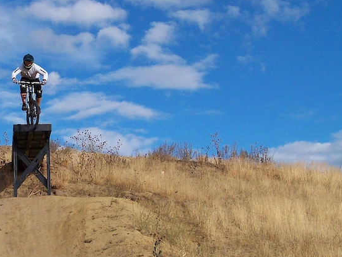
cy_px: 170
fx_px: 751
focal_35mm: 76
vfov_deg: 19.3
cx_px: 37
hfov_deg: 24.9
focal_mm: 7.6
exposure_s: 1/1000
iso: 200
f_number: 5.6
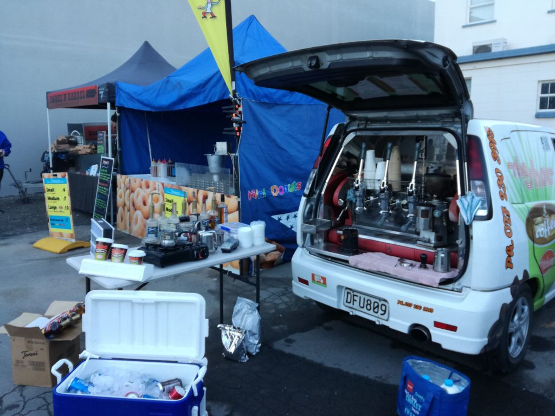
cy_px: 208
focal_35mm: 27
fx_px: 433
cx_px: 278
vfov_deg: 51.4
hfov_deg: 65.3
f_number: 2
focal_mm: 3.79
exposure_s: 1/100
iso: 80
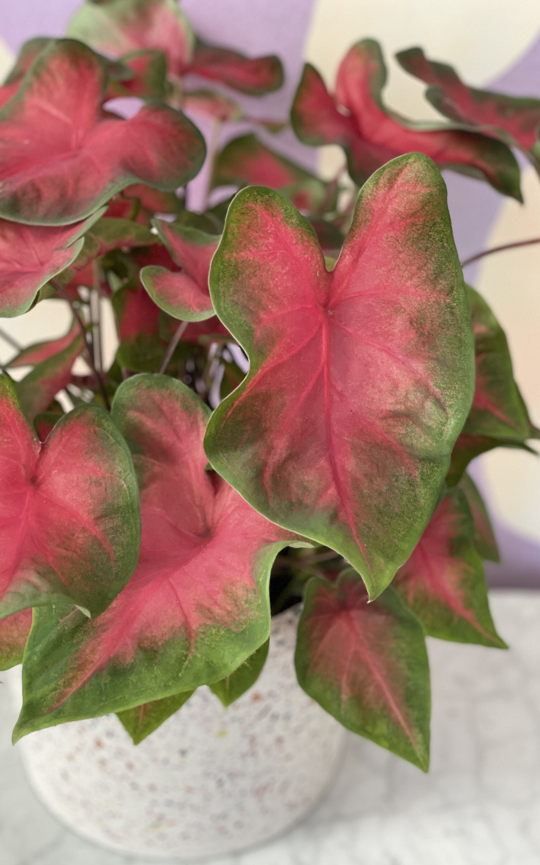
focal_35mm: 56
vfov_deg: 36.3
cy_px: 434
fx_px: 1319
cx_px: 227
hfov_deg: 23.1
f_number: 2
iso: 250
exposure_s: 1/122
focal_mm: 6
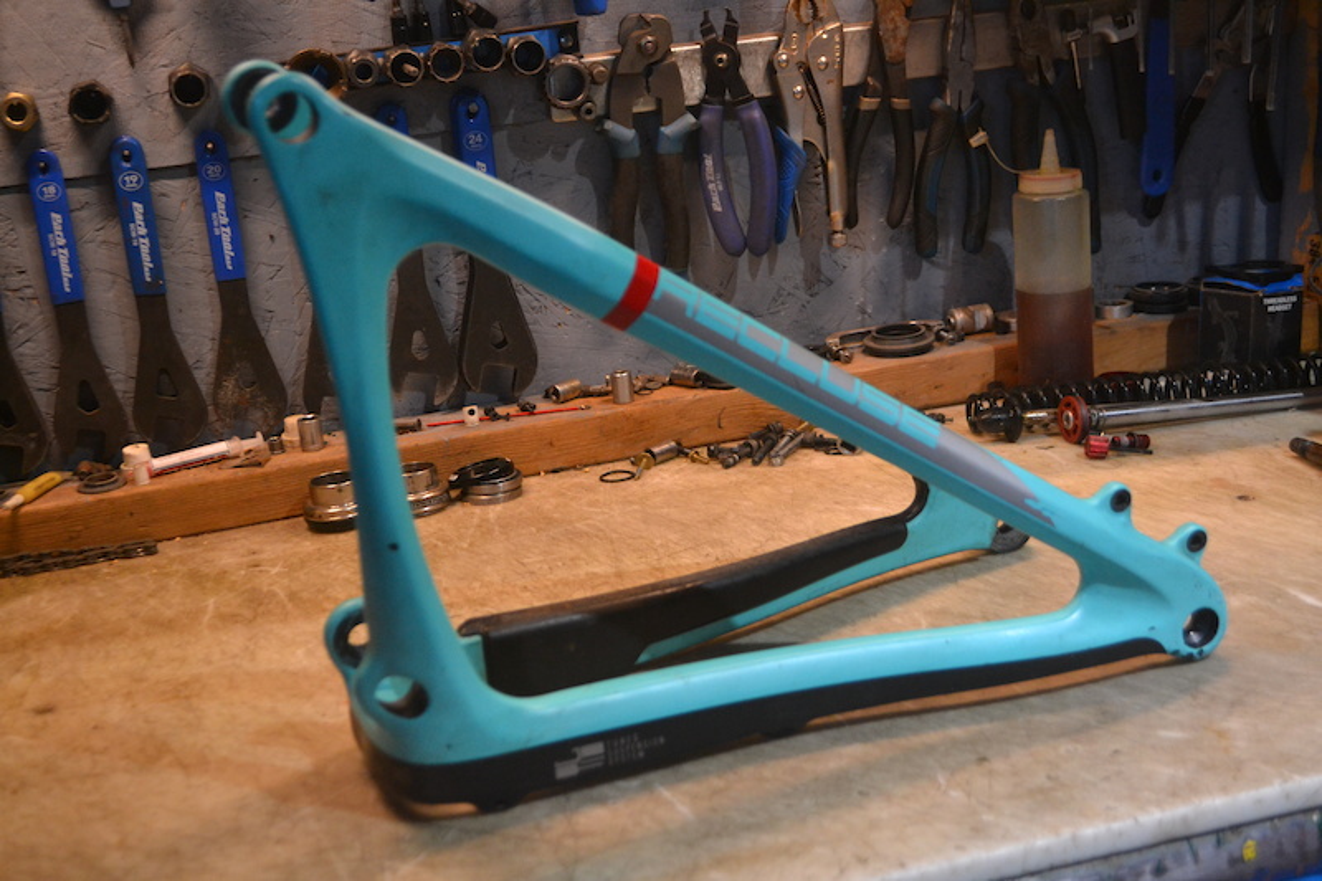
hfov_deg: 41.1
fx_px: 1762
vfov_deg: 28.1
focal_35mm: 48
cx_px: 661
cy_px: 440
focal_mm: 32
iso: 1800
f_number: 4.8
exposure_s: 1/60
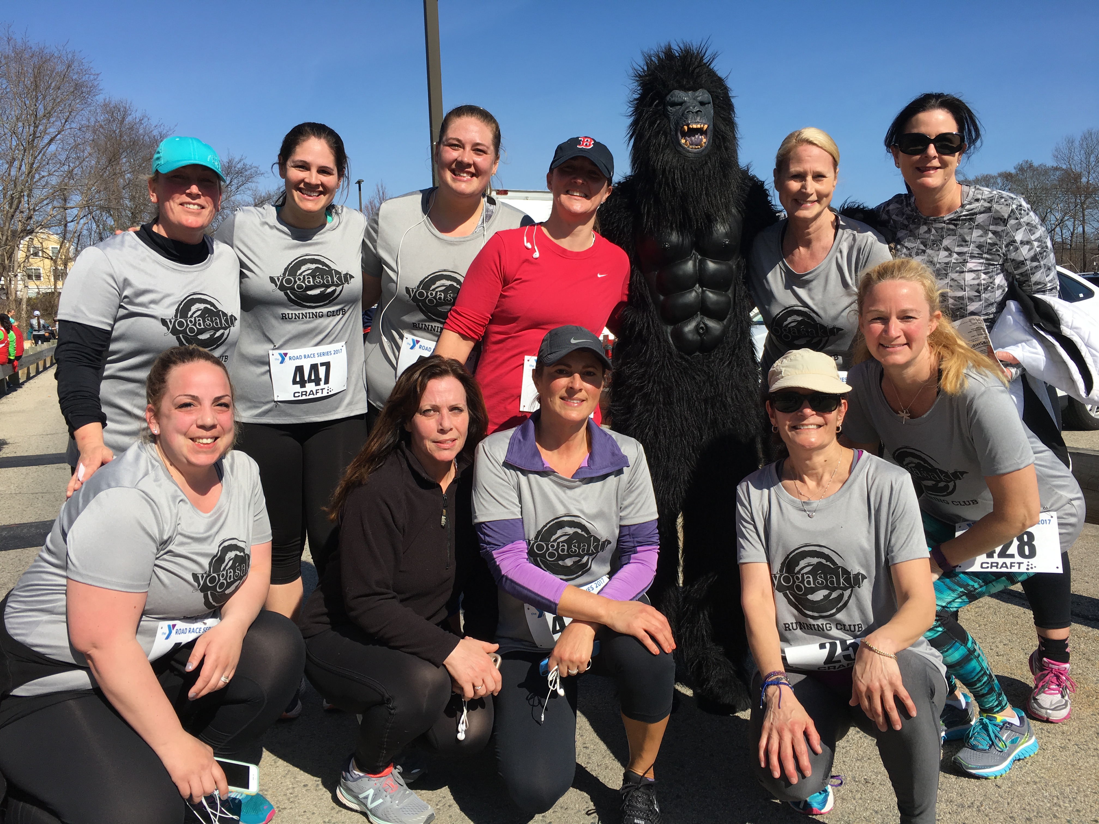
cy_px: 412
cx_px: 550
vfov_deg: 48.2
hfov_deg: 61.7
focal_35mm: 29
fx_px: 921
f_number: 2.2
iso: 25
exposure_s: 1/1672
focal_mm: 4.15
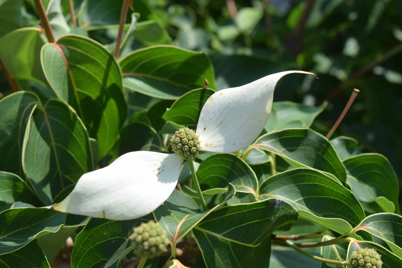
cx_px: 201
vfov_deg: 18.9
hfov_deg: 28.1
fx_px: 804
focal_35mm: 72
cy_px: 134
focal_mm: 48
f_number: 10
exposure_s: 1/400
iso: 200
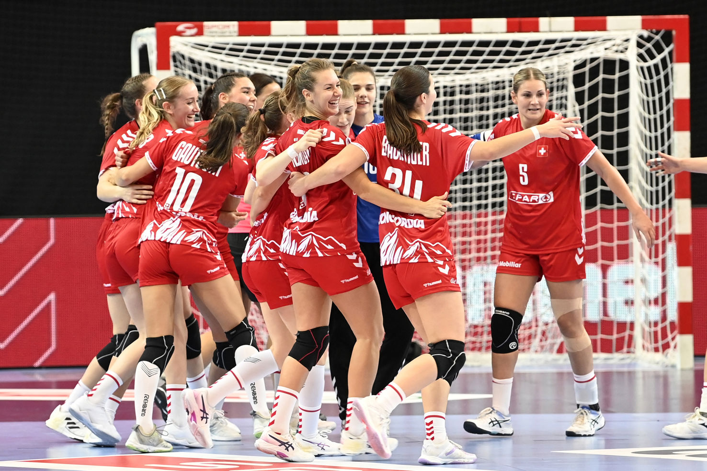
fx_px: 3927
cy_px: 236
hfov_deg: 10.3
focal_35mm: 200
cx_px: 354
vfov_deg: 6.9
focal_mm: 200
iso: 3200
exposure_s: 1/500
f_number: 3.5
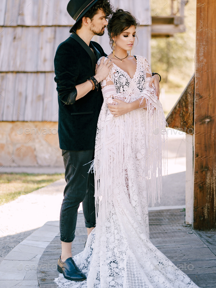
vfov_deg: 29.0
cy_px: 128
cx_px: 104
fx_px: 558
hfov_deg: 21.9
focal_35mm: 67
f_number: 1.4
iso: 100
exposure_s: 1/640
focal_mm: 50
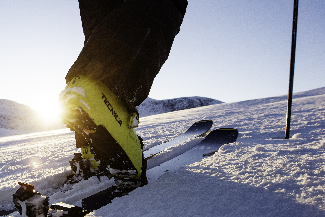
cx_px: 42
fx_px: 262
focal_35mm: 29
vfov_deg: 44.6
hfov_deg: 56.3
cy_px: 136
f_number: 8
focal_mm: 14
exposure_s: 1/640
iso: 250
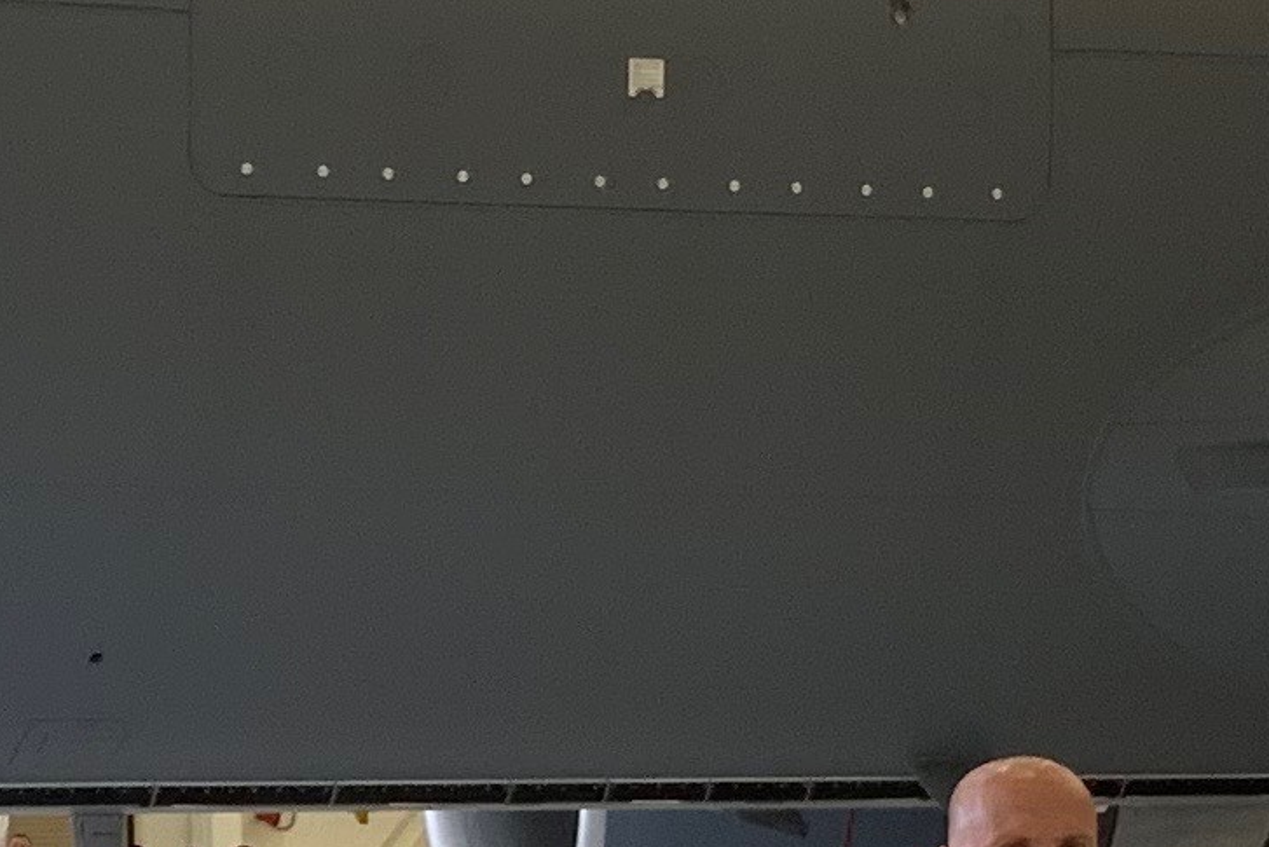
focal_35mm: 150
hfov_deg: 13.6
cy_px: 768
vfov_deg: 9.1
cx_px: 354
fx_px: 5288
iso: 80
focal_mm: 4.25
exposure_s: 1/121
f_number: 1.8
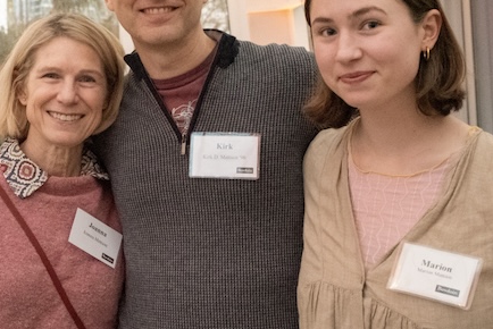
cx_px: 73
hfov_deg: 23.9
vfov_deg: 16.3
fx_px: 1137
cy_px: 43
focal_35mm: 83
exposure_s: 1/250
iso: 10000
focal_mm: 36
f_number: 5.6
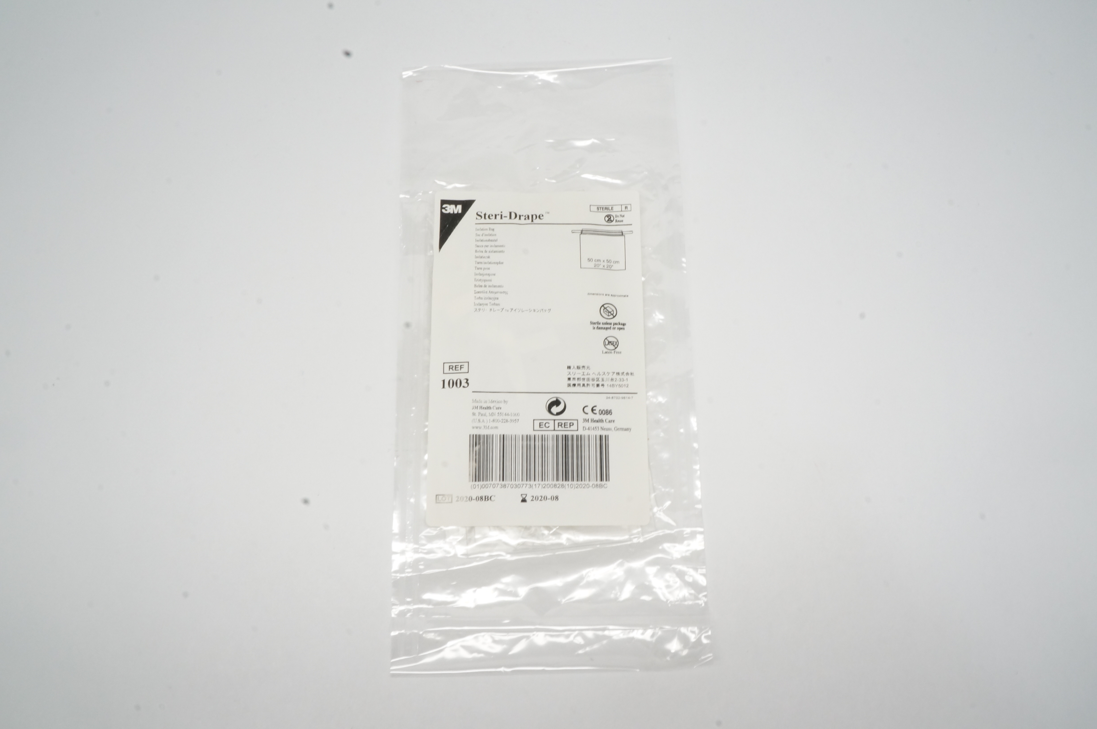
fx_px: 913
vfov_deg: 43.5
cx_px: 548
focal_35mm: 30
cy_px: 364
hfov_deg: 62.0
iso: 800
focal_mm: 20
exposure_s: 1/6
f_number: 22
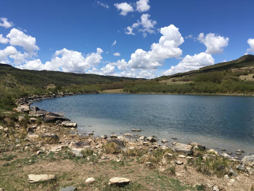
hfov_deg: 61.7
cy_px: 96
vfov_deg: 48.2
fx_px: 213
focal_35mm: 29
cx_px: 127
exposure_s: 1/2747
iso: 25
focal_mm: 4.15
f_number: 2.2
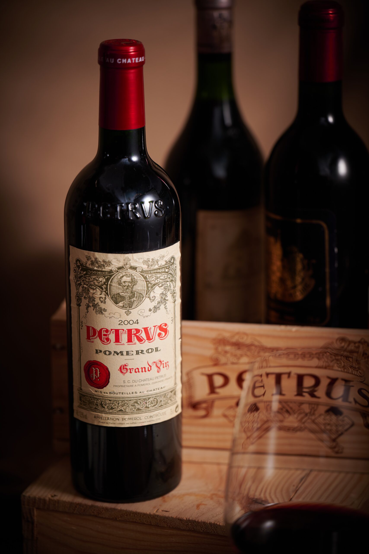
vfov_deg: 18.6
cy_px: 277
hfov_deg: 12.5
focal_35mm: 110
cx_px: 184
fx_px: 1691
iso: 100
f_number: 2.8
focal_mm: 110
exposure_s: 1/200
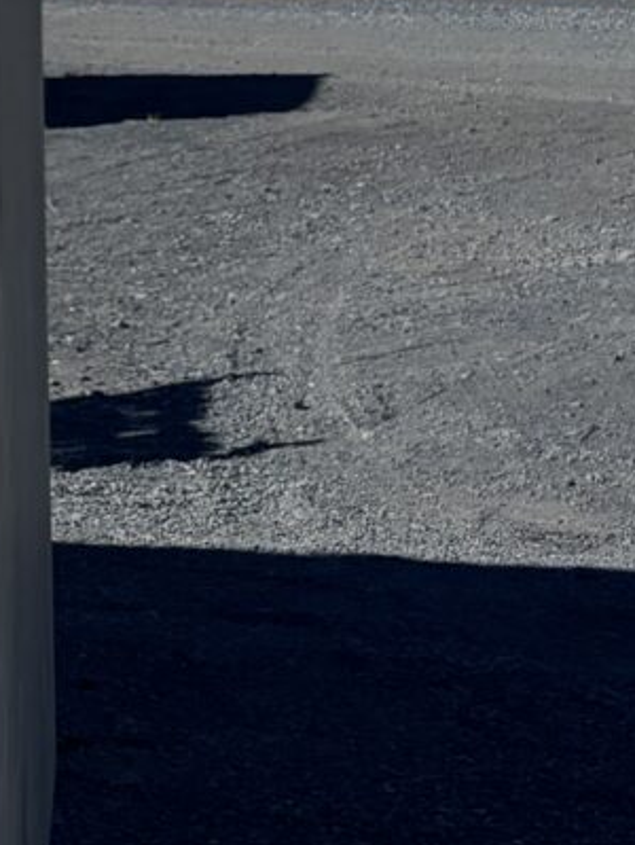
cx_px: -1082
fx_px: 3052
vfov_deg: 15.2
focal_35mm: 125
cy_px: -157
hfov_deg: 9.8
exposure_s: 1/10989
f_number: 1.6
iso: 50
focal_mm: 5.96
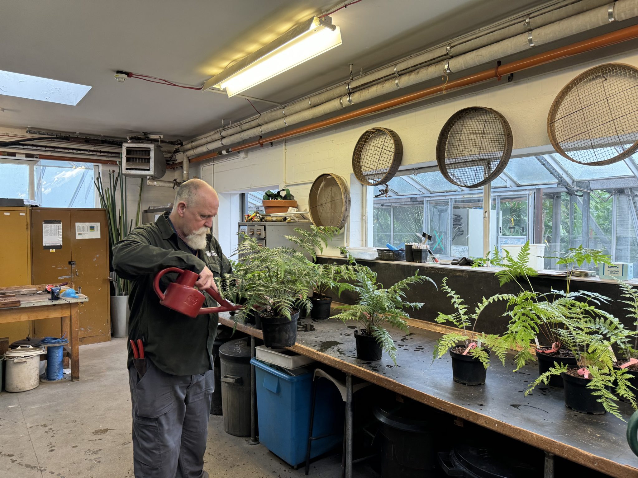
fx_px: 442
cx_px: 319
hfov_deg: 71.6
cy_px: 239
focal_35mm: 24
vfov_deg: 56.8
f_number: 1.78
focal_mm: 6.86
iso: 160
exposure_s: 1/100
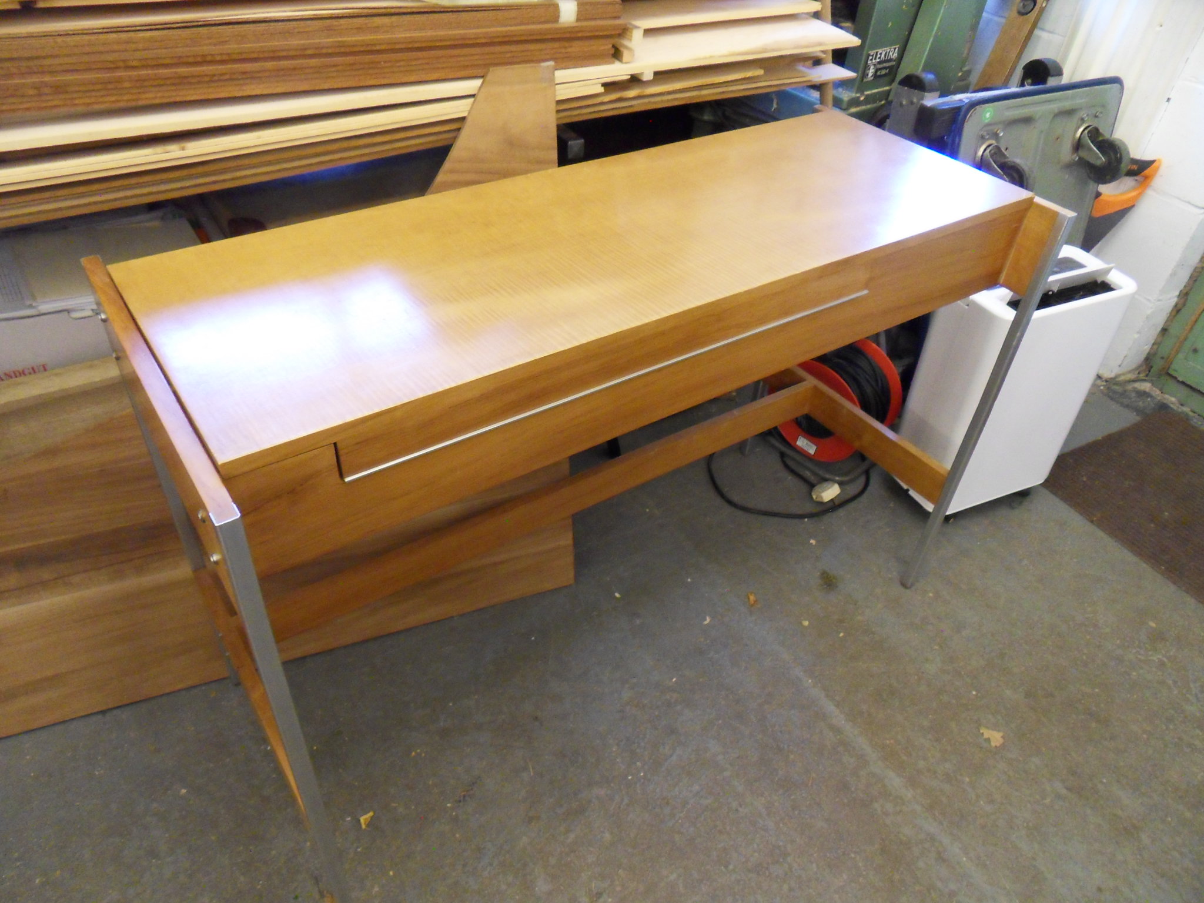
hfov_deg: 71.6
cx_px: 602
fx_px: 835
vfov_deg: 56.8
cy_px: 452
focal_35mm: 24
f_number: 3.3
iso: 400
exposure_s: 1/10
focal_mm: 4.2
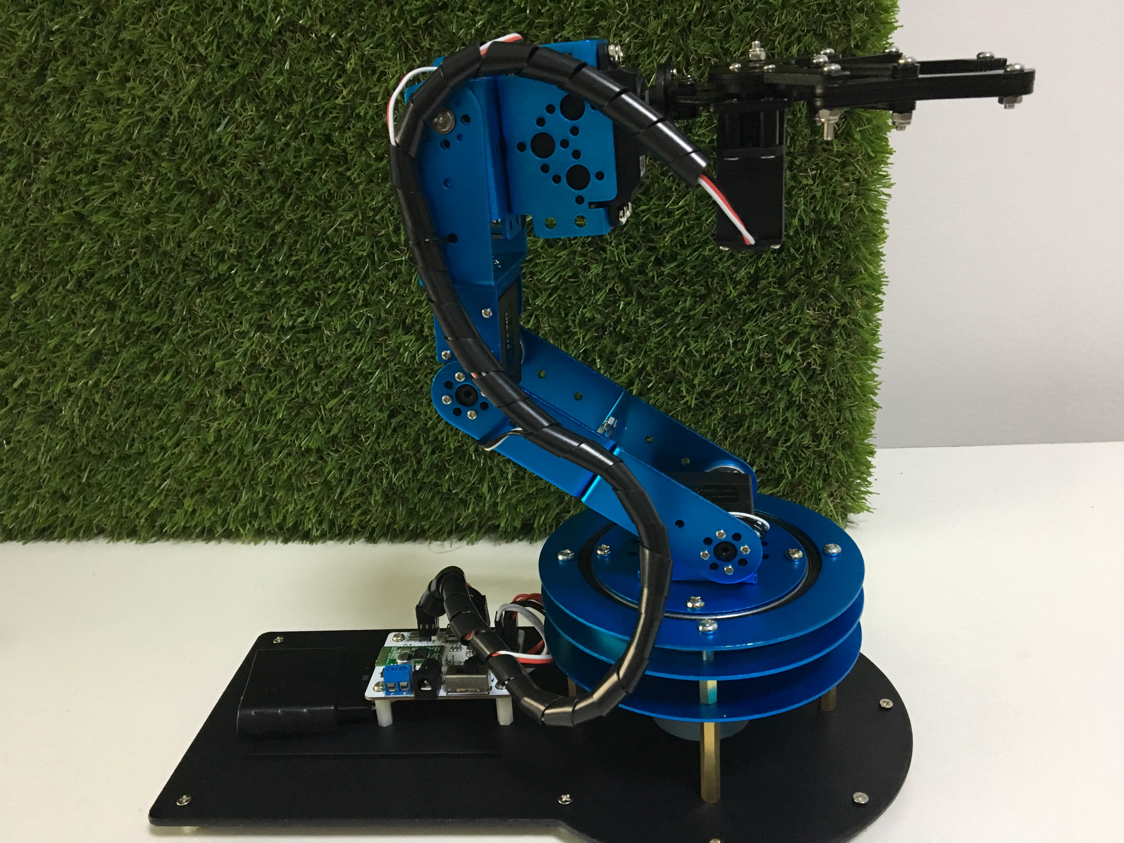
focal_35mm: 29
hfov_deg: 61.7
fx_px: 942
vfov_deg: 48.2
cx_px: 562
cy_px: 422
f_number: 2.2
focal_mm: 4.15
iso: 250
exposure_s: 1/33
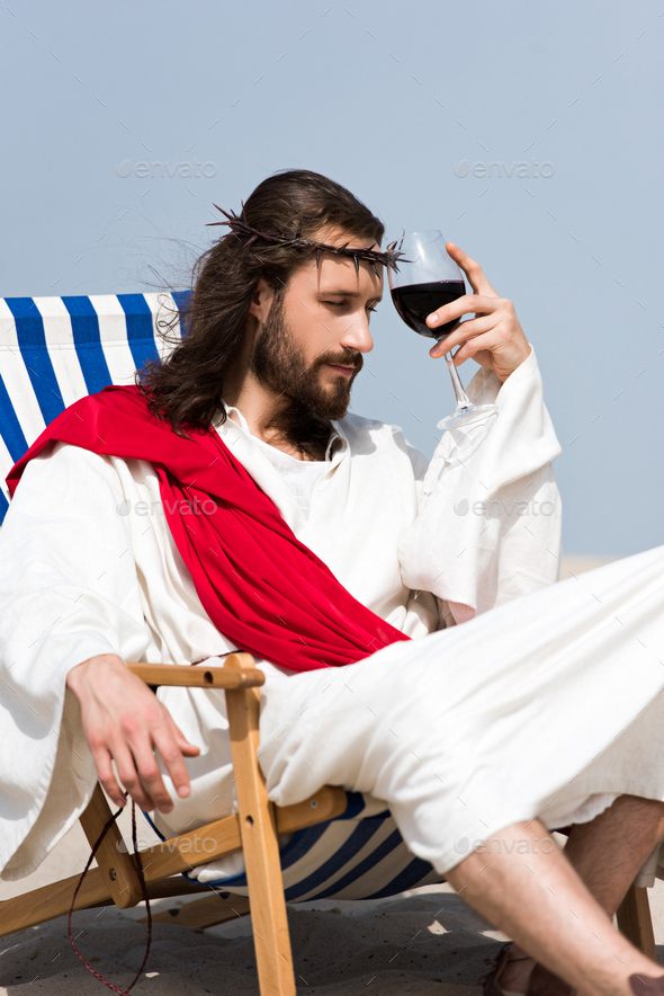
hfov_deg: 7.2
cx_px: 332
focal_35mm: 190
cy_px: 498
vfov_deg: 10.8
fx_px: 5252
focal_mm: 190
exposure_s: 1/2000
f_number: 4.5
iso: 100
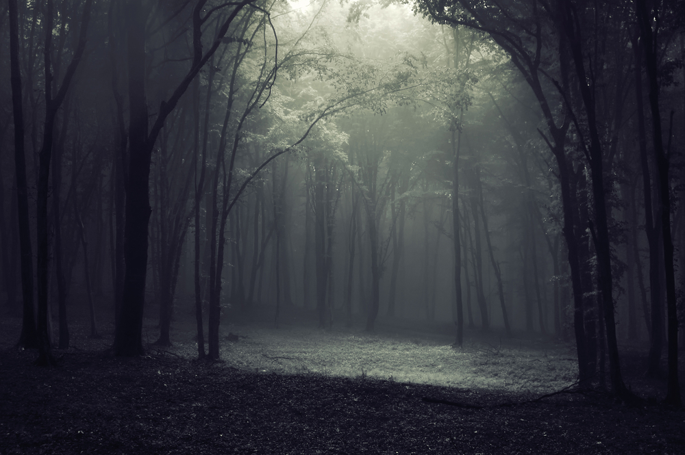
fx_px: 798
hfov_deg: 46.4
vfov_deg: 31.8
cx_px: 342
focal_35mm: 42
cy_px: 228
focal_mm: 28
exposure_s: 1/2
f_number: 8
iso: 200
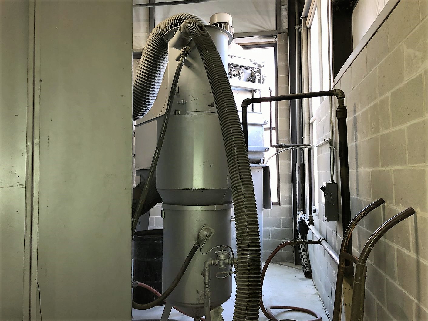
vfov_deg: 49.7
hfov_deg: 63.4
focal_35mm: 28
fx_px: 346
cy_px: 160
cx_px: 214
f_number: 1.8
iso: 40
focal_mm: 3.99
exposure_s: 1/12
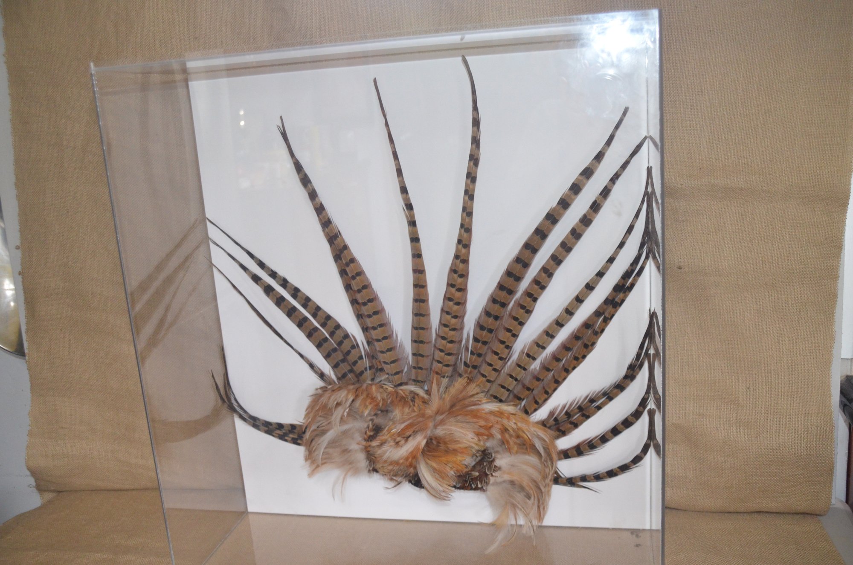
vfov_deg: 39.8
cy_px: 282
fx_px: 780
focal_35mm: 33
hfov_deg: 57.3
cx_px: 426
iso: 2000
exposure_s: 1/60
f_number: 3.8
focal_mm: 22
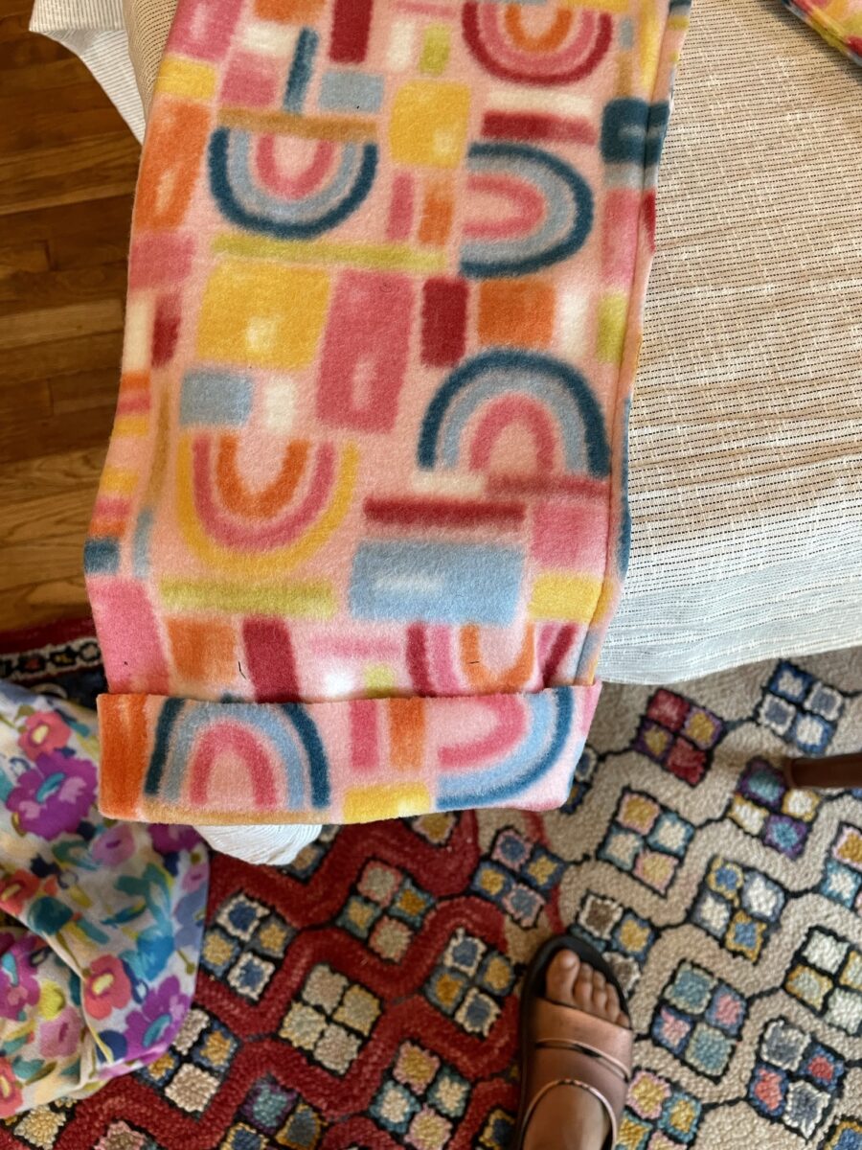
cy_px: 575
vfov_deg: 67.3
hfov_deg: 53.1
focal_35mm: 26
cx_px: 431
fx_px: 863
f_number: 1.6
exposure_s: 1/60
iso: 125
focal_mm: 4.2
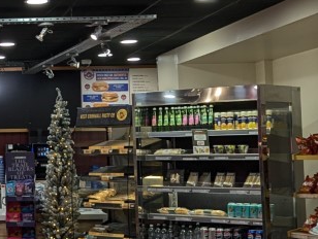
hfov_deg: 19.9
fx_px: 856
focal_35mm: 93
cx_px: -54
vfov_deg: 15.9
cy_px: 101
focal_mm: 6.81
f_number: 1.85
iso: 42
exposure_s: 1/100
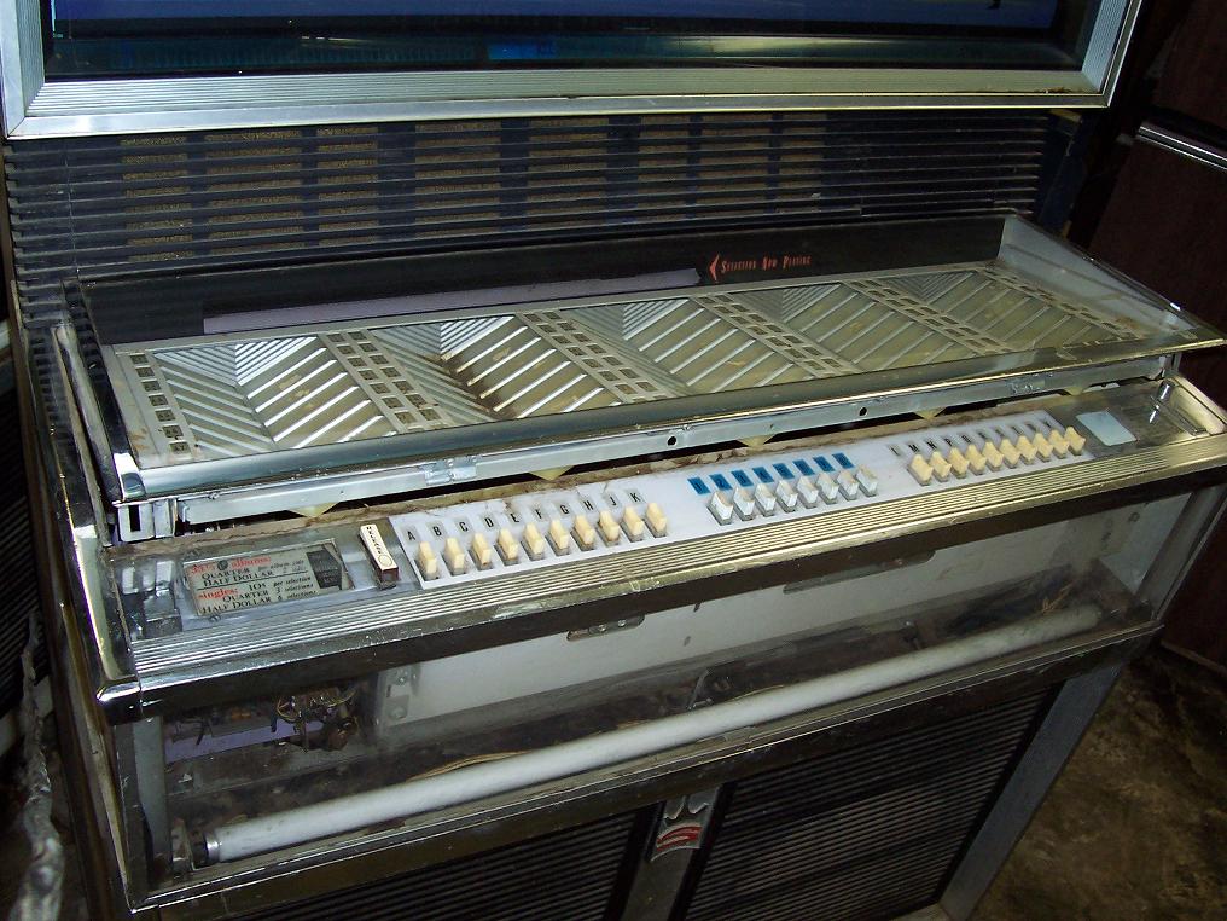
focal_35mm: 37
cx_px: 614
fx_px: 1312
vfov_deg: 38.7
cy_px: 460
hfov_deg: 50.1
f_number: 2.8
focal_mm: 5.6
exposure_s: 1/60
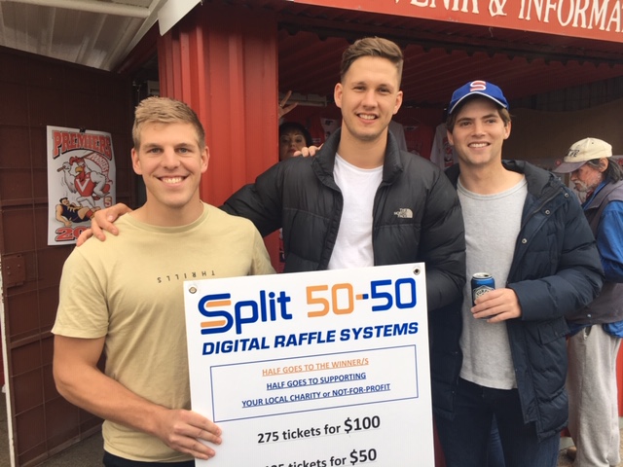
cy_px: 234
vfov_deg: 48.2
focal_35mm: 29
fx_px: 522
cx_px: 312
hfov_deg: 61.7
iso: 25
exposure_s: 1/50
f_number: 2.2
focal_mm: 4.15
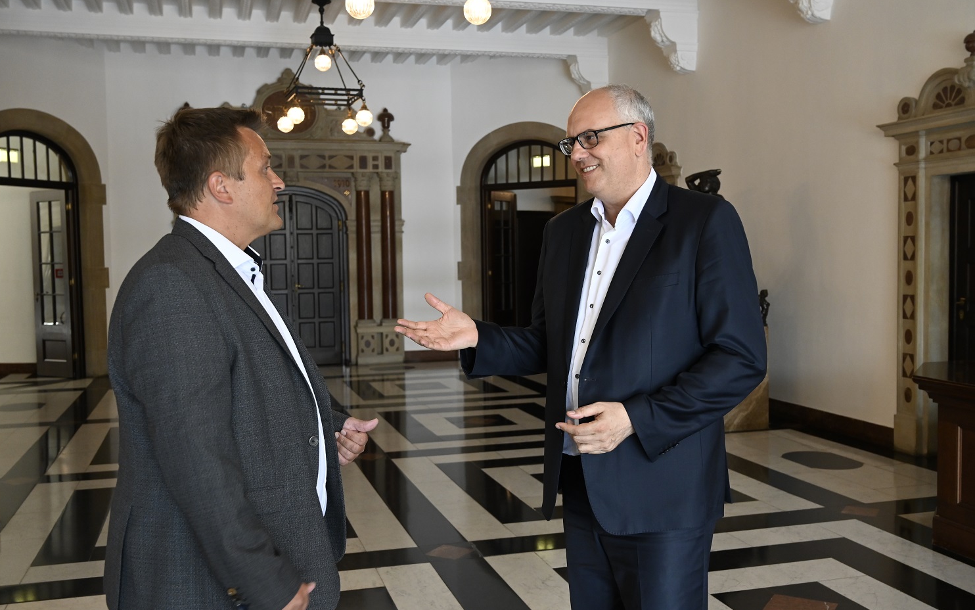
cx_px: 483
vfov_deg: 35.8
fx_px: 944
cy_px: 304
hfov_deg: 54.6
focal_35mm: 36
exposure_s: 1/125
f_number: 5.6
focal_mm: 34.5
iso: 2500
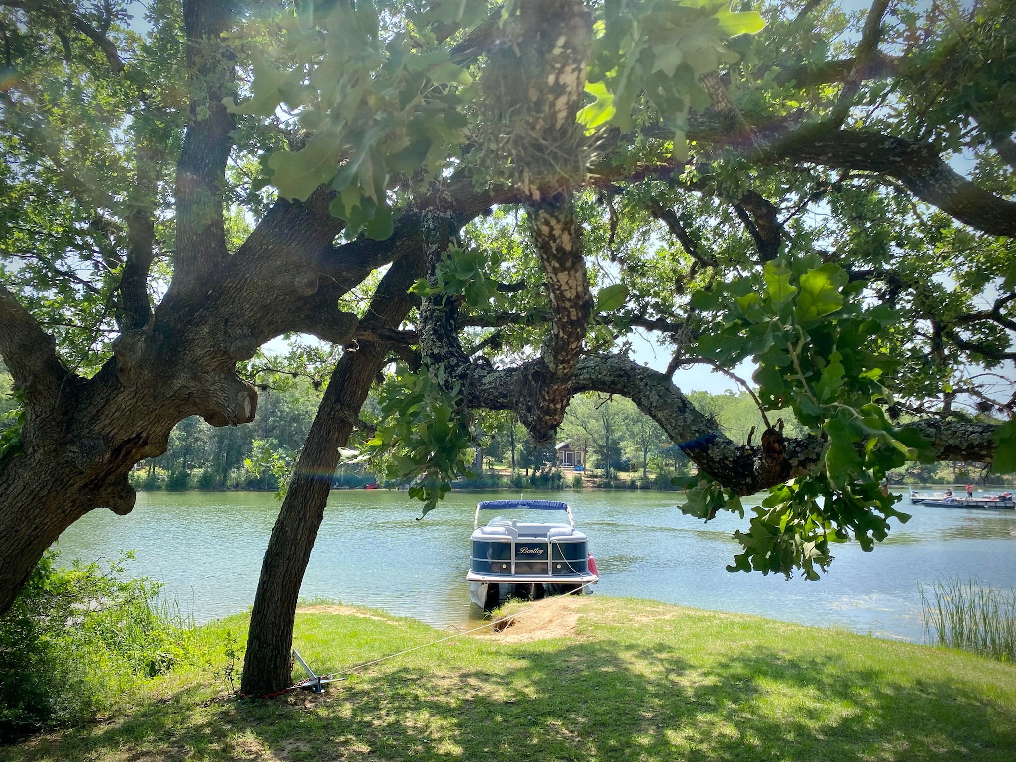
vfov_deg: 53.1
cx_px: 508
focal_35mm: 26
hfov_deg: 67.3
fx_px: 763
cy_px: 381
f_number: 1.8
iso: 32
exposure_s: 1/1016
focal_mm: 4.25
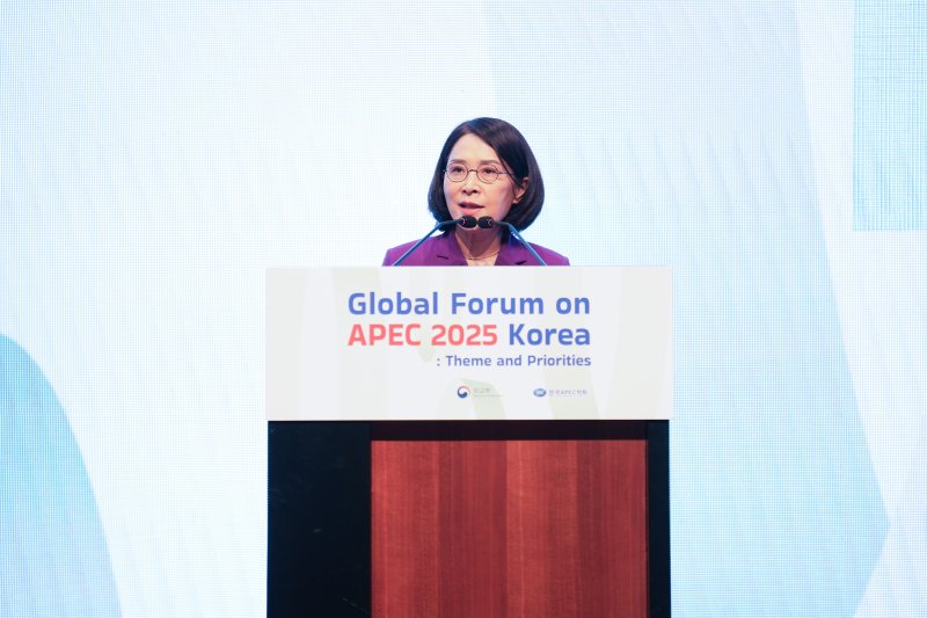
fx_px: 3861
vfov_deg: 9.1
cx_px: 464
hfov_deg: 13.7
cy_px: 309
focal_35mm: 150
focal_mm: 150
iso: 640
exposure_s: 1/160
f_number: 2.8
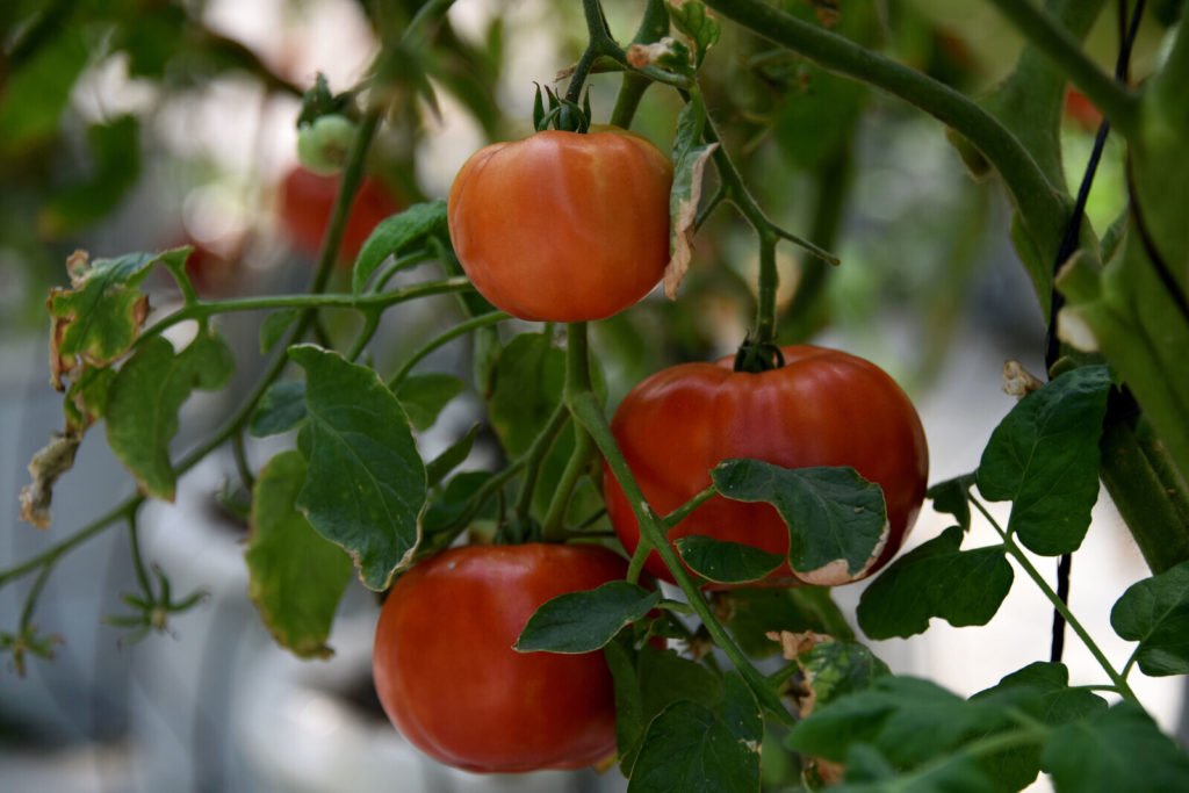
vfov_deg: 10.2
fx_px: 4459
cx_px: 594
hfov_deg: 15.2
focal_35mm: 135
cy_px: 396
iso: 320
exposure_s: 1/400
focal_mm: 135
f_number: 5.6
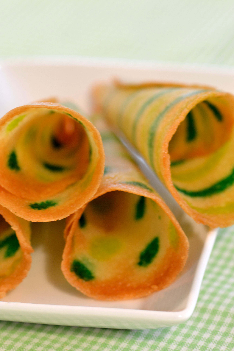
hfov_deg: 8.7
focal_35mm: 158
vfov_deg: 13.0
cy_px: 176
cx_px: 117
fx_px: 1536
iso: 200
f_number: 6.3
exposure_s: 1/13
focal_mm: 105
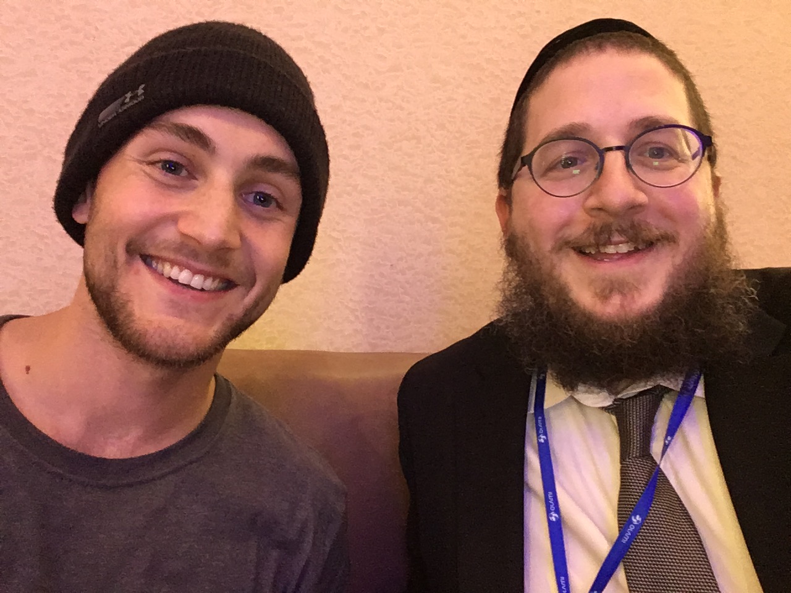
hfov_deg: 58.4
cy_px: 296
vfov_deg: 45.4
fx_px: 708
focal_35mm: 31
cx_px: 396
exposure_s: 1/20
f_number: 2.4
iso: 400
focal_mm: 2.15
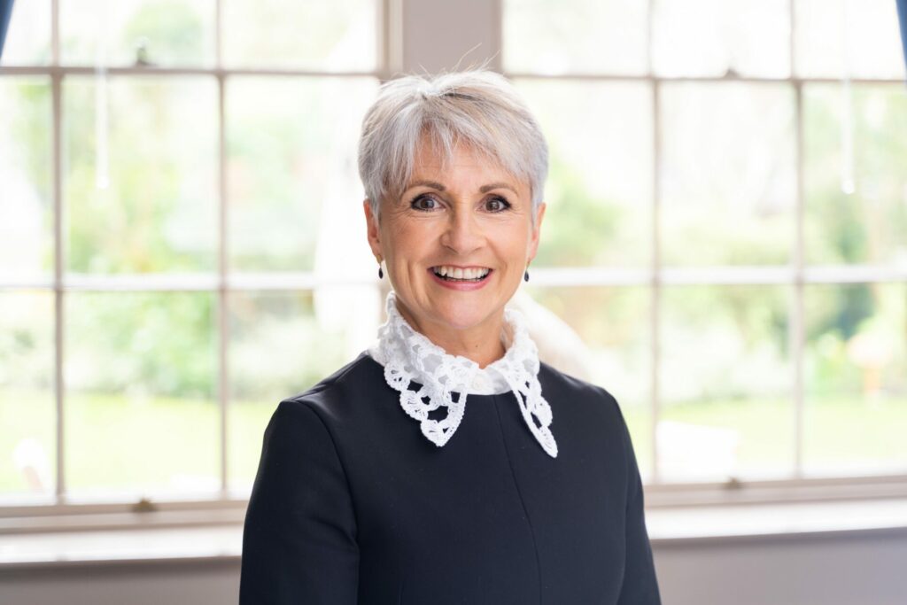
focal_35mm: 75
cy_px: 302
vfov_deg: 18.2
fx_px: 1890
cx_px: 454
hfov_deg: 27.0
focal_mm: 75
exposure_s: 1/125
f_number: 2.8
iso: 320
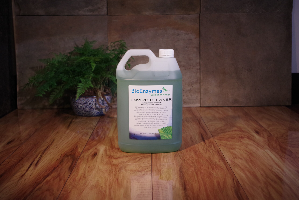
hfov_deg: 42.7
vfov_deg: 29.2
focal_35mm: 46
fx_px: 382
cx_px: 150
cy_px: 100
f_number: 4
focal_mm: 30.63
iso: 1600
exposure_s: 1/125
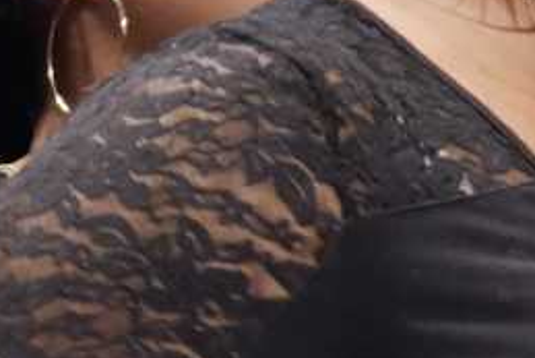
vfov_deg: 1.7
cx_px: 2026
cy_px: -171
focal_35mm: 830
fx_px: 12341
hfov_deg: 2.4
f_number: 4
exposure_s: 1/100
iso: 3200
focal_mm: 105
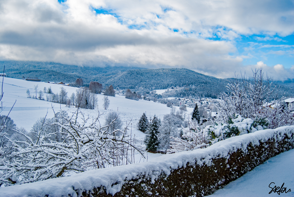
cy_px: 98
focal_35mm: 33
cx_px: 147
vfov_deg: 40.1
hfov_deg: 57.2
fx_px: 270
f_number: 4.5
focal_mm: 22
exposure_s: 1/800
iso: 100
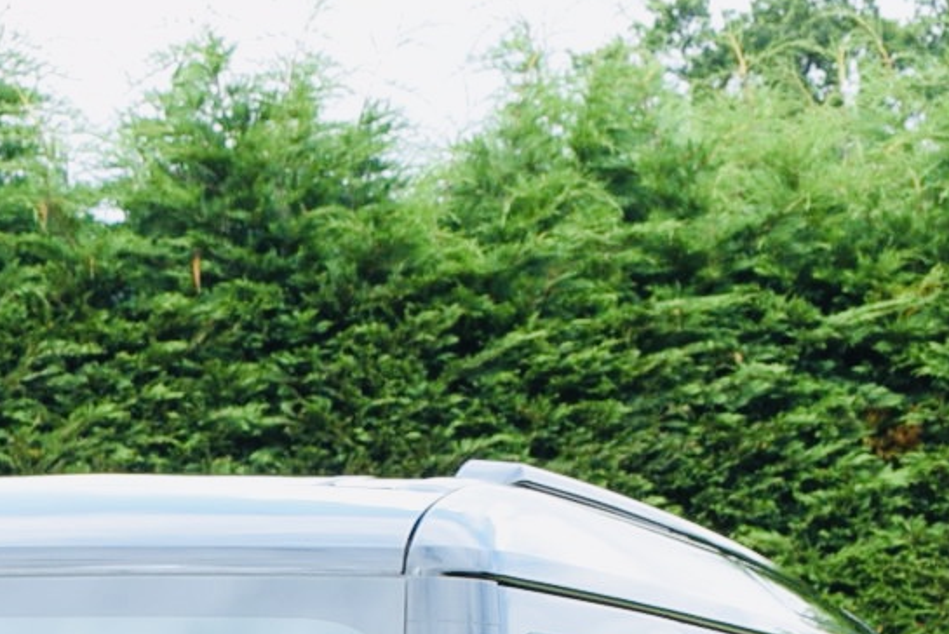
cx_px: -524
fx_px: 5644
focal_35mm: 214
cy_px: 1695
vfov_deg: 6.1
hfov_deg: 9.3
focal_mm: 26
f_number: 8
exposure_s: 1/250
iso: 320
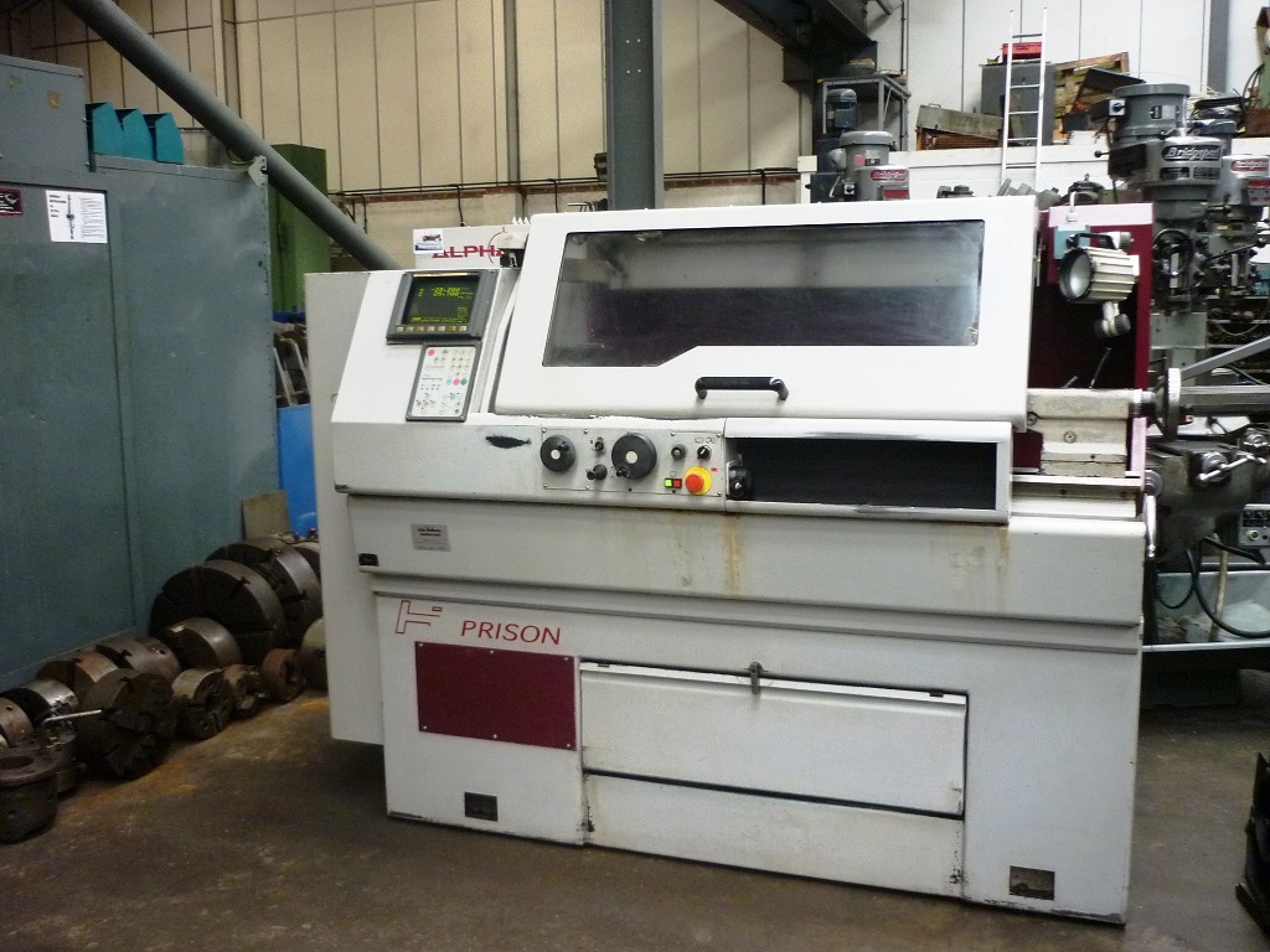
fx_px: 1211
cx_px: 635
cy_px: 476
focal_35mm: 33
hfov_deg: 55.4
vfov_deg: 42.9
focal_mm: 5.5
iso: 320
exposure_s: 1/30
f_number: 2.8
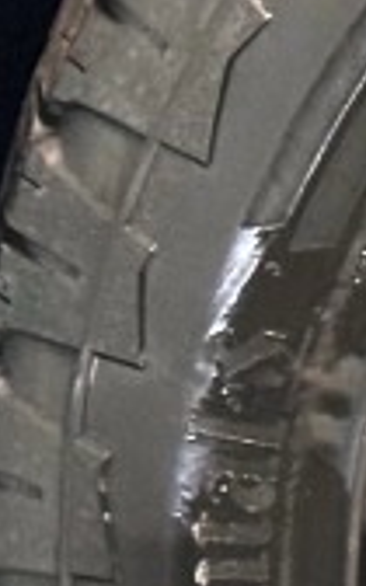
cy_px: 555
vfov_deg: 6.8
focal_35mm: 310
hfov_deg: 4.0
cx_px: 1269
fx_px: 4947
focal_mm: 6.86
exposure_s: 1/24
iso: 640
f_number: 1.78
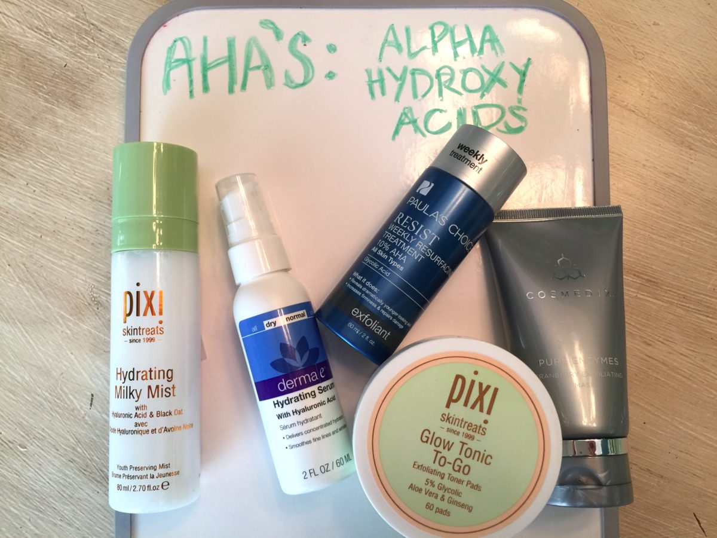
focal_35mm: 29
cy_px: 269
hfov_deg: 61.7
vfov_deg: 48.2
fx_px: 601
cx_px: 358
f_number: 2.2
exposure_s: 1/15
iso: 50
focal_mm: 4.15
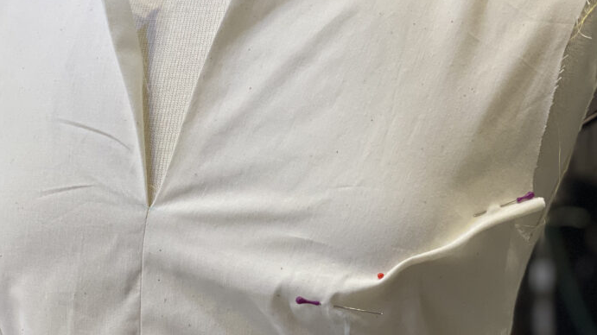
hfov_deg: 25.3
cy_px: 176
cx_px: 267
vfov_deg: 14.4
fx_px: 1329
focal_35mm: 84
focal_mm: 6
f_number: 2
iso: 160
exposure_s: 1/120
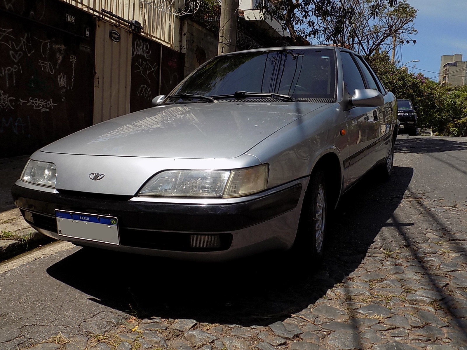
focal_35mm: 30
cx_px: 234
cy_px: 175
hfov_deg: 60.0
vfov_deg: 46.8
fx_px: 405
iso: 80
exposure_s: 1/1250
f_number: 3.3
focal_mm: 5.3
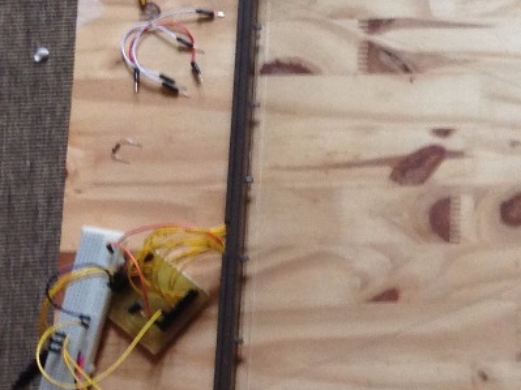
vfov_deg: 12.4
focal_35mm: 119
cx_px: 708
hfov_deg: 15.6
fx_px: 1791
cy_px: 219
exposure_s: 1/20
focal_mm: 4.12
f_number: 2.4
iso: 125
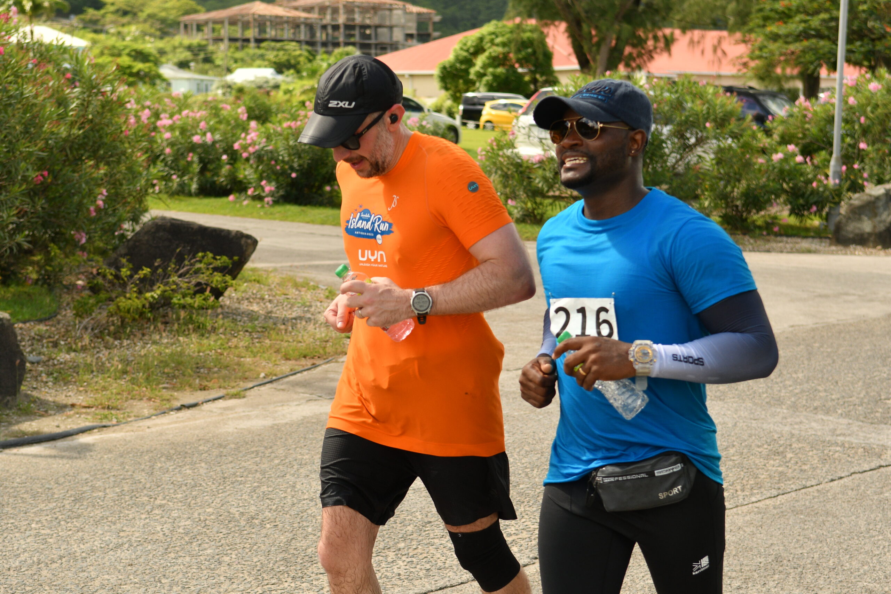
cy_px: 297
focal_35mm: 78
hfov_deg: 26.0
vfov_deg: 17.5
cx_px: 446
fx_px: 1930
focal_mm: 52
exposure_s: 1/2000
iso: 400
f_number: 4.5
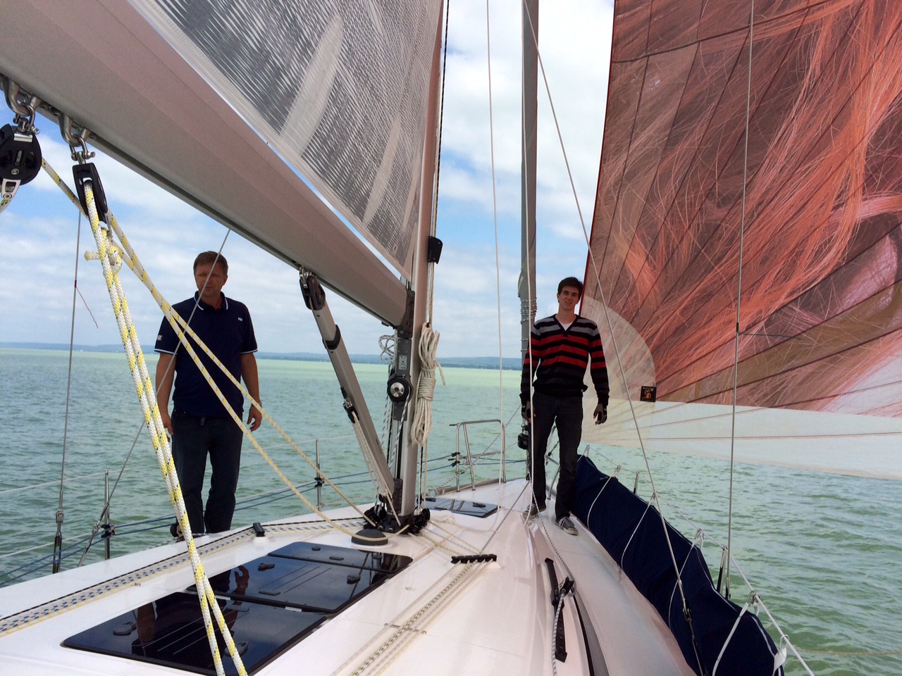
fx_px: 756
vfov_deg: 48.2
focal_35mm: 29
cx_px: 451
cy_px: 338
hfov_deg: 61.7
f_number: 2.2
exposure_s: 1/2740
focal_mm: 4.15
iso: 32
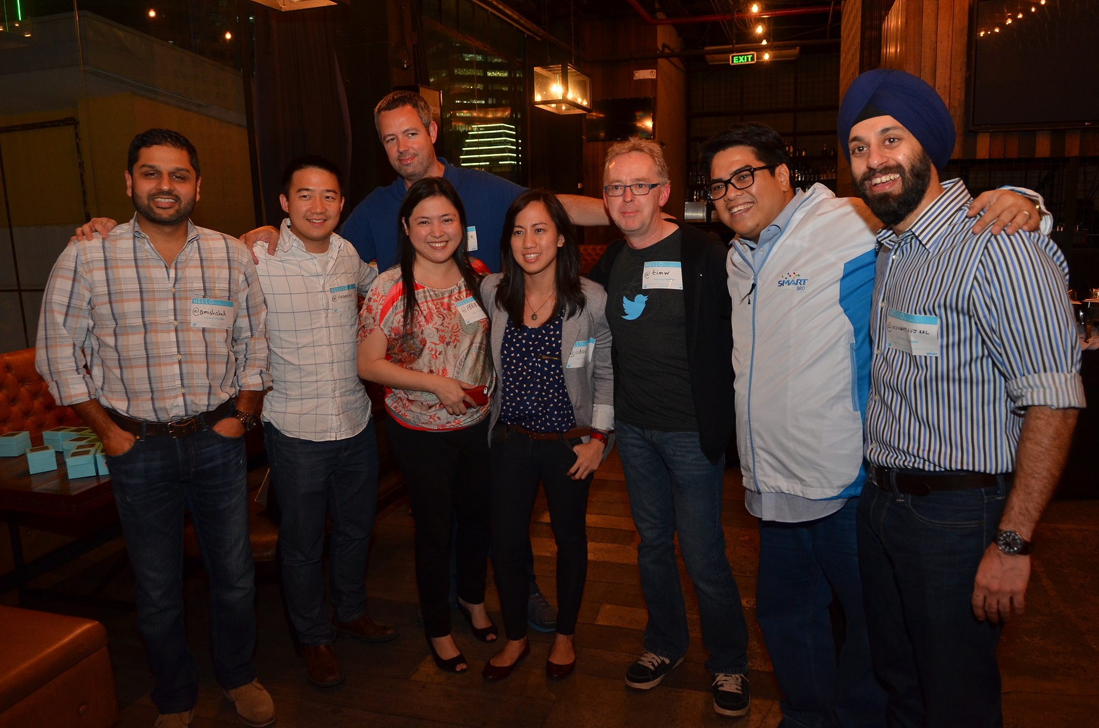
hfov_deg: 70.5
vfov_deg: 50.2
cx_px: 550
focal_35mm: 26
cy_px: 364
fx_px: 777
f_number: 4
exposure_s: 1/50
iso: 800
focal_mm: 17
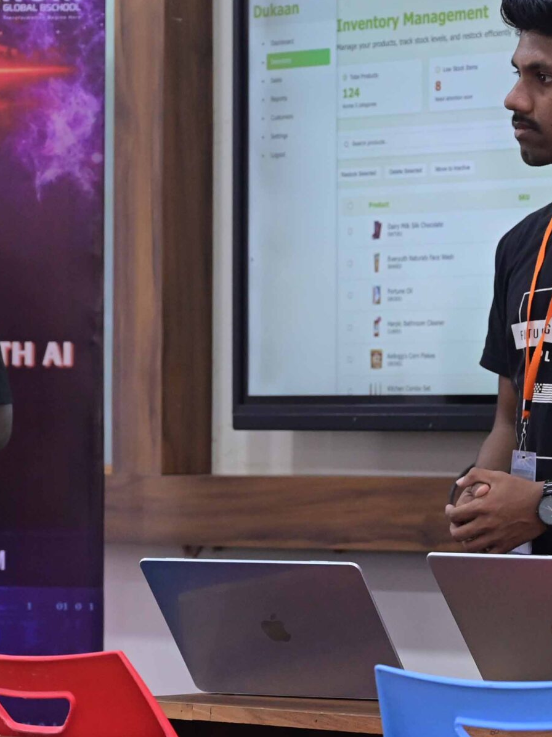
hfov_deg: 6.0
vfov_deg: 8.0
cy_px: 431
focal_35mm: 246
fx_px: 5231
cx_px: 462
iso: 640
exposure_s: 1/250
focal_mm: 85
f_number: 1.8
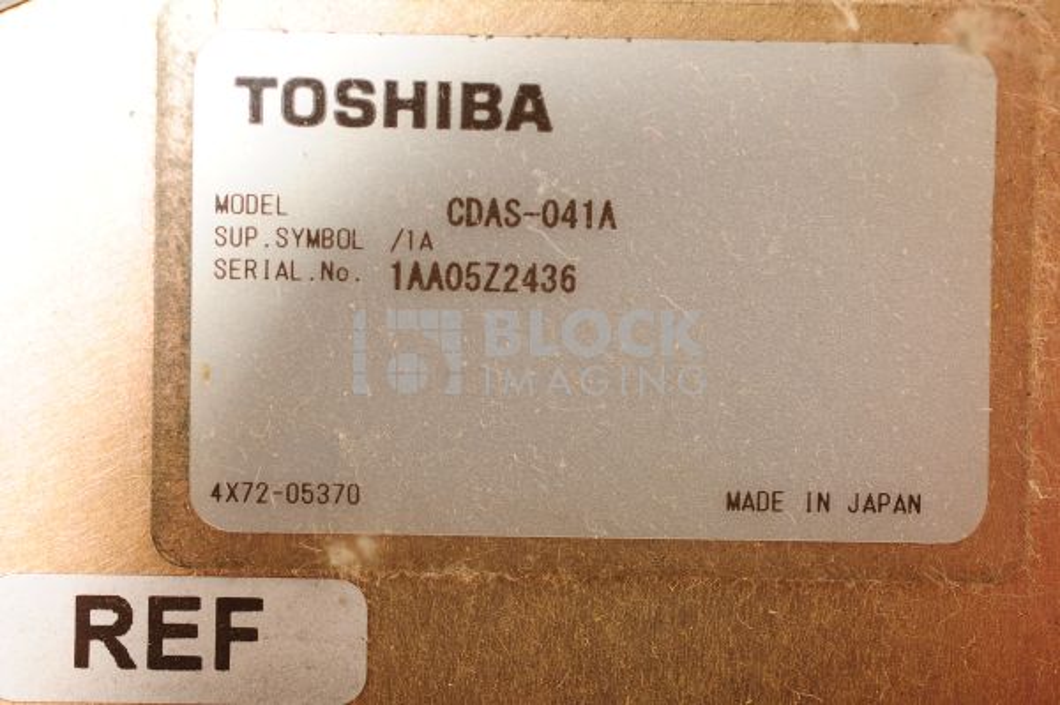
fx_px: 1471
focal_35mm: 50
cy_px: 352
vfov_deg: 26.9
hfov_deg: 39.6
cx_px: 530
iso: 320
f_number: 5.6
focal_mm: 50
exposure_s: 1/160
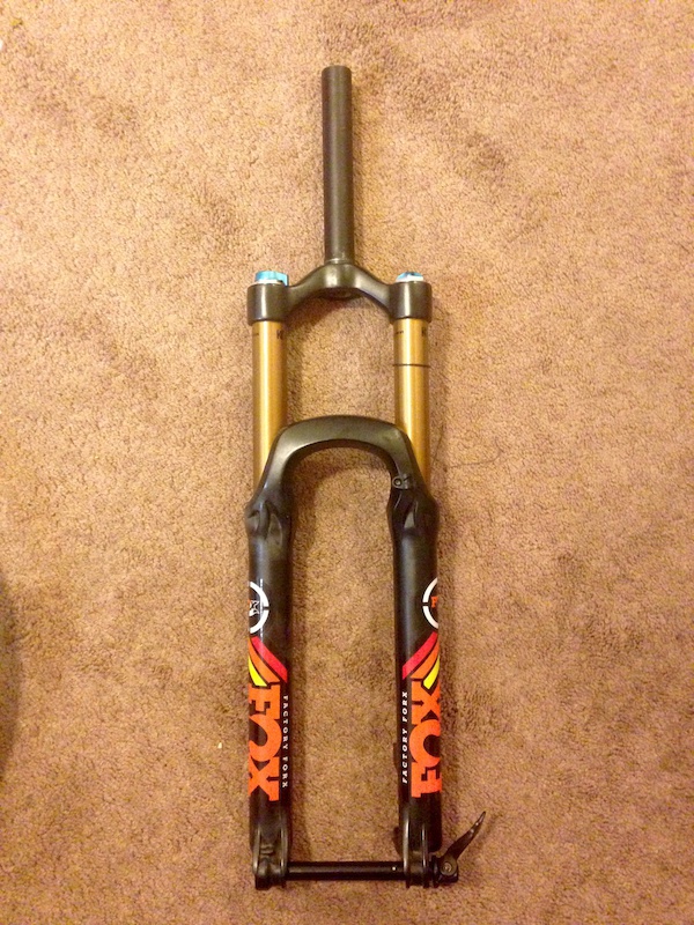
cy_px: 462
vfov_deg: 55.4
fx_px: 882
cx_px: 347
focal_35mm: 33
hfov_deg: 42.9
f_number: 2.4
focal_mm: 4.12
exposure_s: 1/15
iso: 640
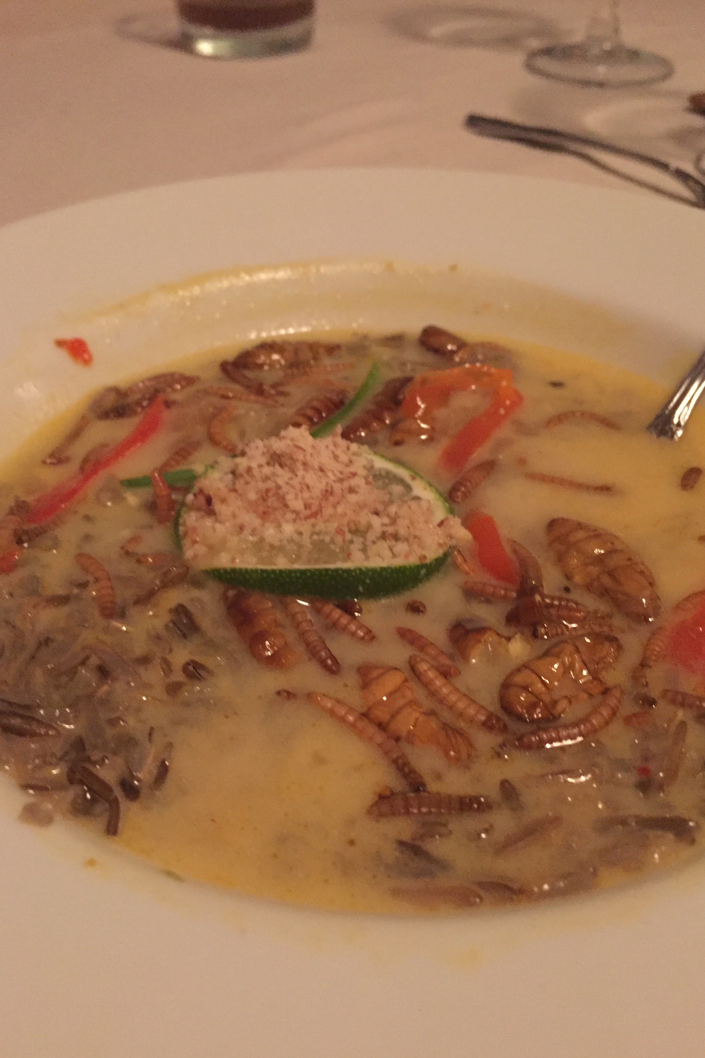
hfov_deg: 42.3
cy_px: 540
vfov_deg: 60.3
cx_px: 360
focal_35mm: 31
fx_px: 911
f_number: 2.2
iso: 500
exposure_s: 1/15
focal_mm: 4.15
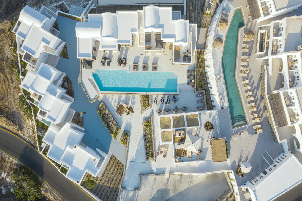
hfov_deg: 65.5
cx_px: 151
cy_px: 100
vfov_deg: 46.4
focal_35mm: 28
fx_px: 235
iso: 100
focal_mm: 10.26
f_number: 9
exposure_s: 1/80
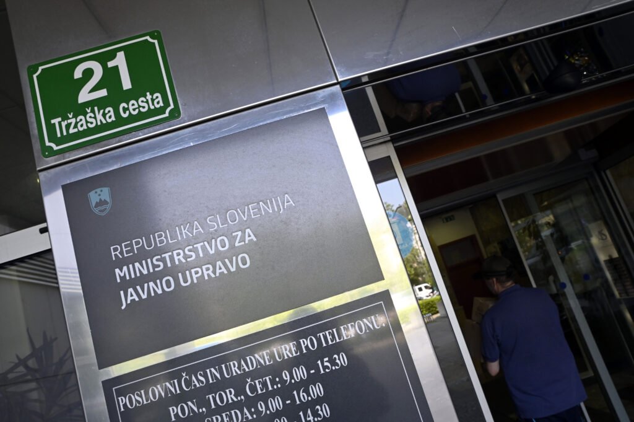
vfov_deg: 44.9
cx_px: 317
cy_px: 211
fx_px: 510
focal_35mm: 29
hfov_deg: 63.7
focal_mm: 29
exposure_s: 1/200
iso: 1600
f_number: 7.1
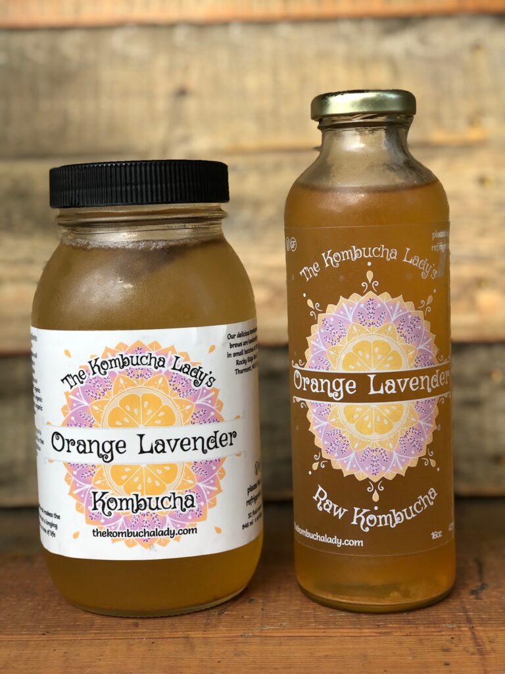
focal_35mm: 57
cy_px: 337
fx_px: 1109
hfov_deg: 25.7
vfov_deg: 33.8
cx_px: 252
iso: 25
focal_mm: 6.6
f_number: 2.8
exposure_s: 1/120
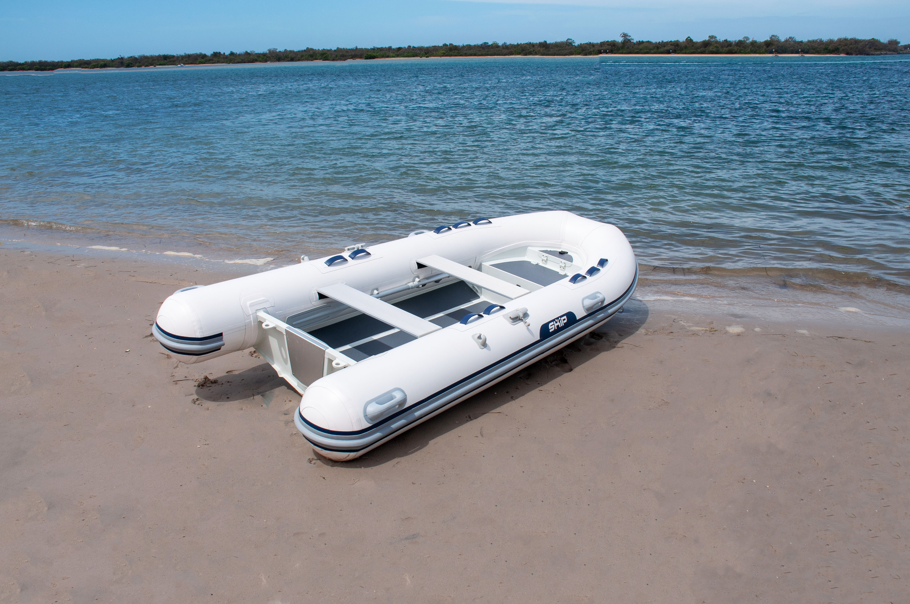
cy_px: 302
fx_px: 757
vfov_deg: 43.5
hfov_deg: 62.0
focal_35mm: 30
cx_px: 455
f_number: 11
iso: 200
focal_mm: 20
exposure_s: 1/500
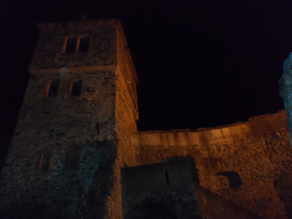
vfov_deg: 54.9
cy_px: 110
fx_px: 211
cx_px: 146
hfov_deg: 69.4
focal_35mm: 25
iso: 640
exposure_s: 1/30
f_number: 2.5
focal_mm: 4.5
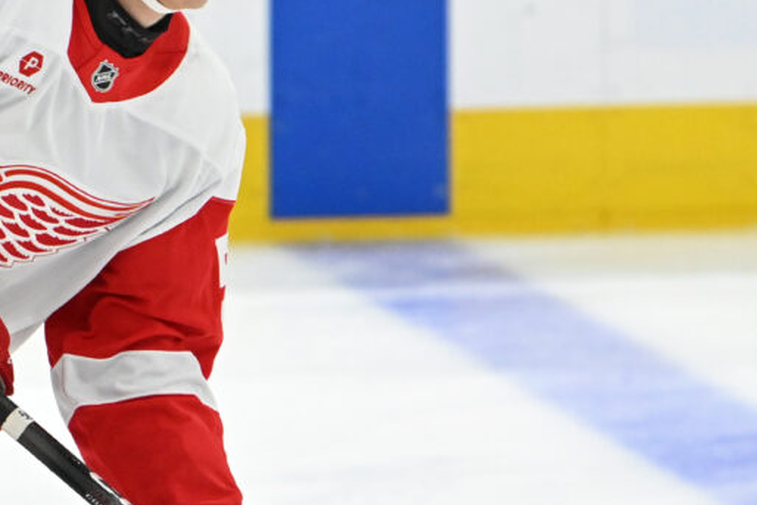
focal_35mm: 597
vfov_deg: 2.3
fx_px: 12556
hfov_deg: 3.5
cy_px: 215
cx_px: 94
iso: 2000
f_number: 3.2
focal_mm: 200
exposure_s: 1/1600
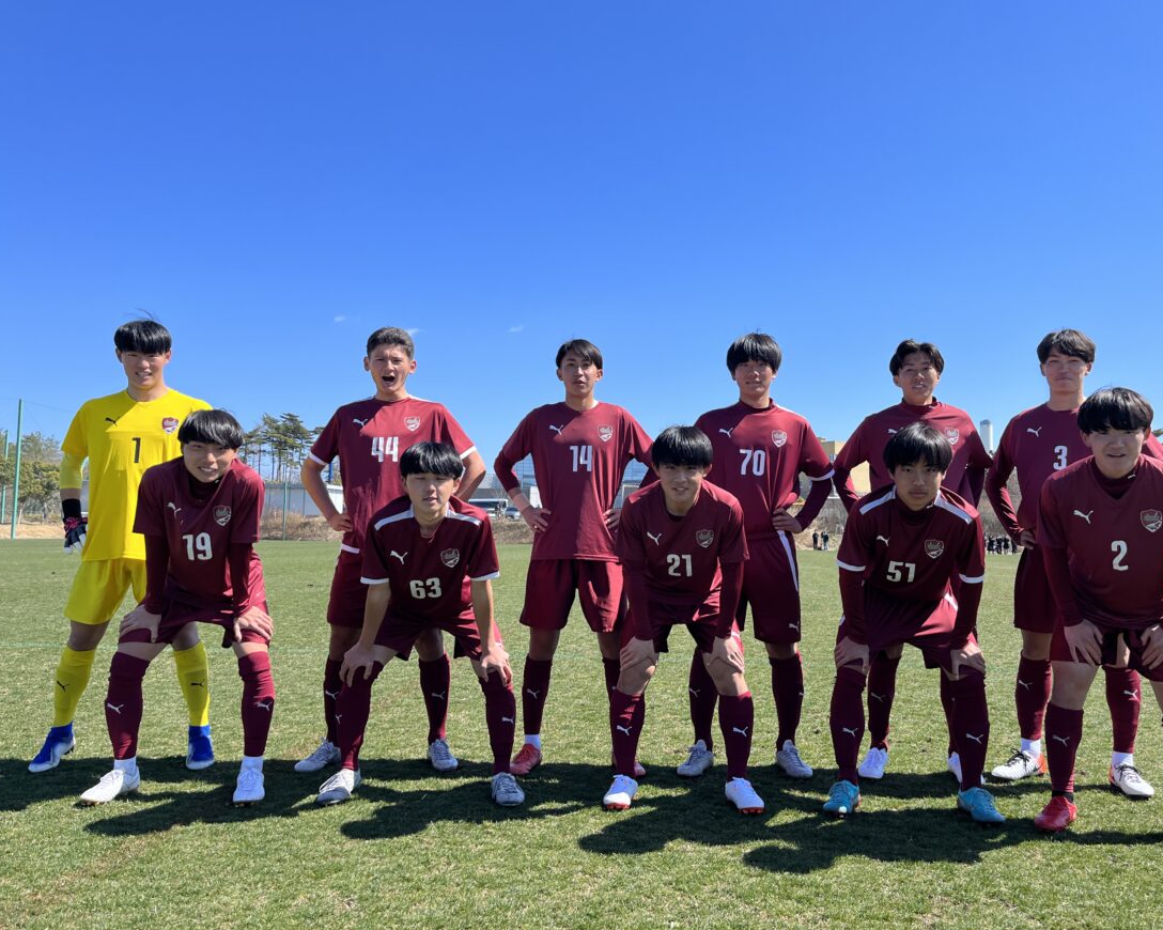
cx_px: 633
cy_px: 465
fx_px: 964
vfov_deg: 51.5
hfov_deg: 62.1
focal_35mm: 28
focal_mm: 5.1
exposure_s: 1/2571
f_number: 1.6
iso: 50
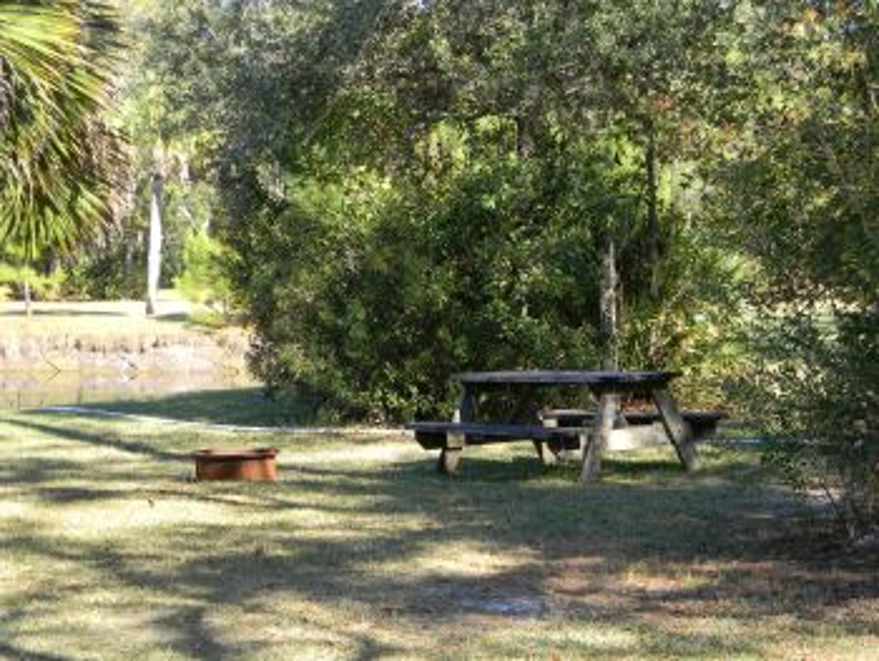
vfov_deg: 17.8
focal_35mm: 83
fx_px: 2109
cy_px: 330
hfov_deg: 23.5
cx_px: 440
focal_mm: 15.1
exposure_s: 1/95.4
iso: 80
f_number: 4.5
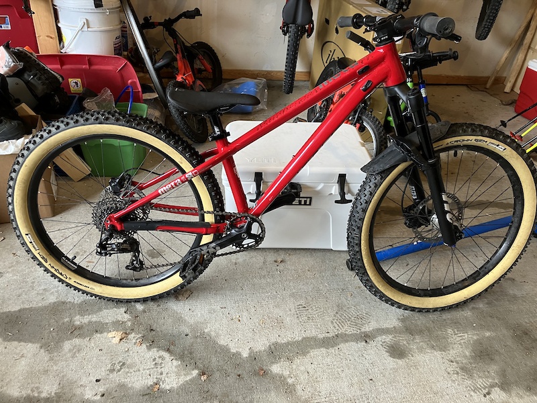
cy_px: 202
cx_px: 268
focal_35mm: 28
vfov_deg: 49.7
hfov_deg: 63.4
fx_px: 434
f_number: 1.8
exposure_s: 1/60
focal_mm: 3.99
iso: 200
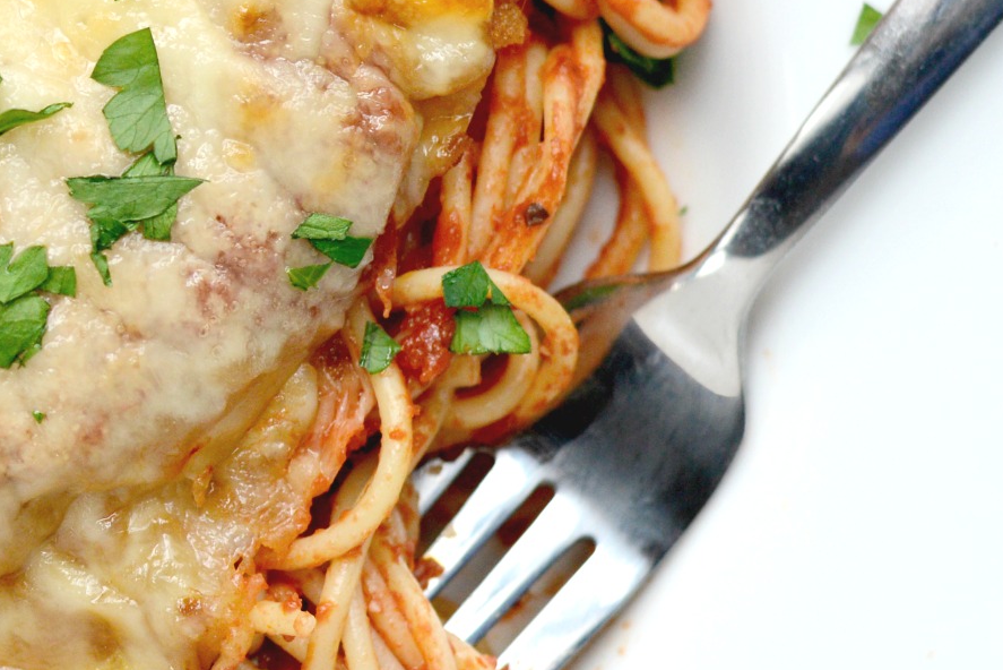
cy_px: 169
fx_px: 5211
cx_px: -84
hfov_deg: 10.9
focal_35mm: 187
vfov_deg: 7.3
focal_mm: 50
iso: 500
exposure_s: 1/320
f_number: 3.5
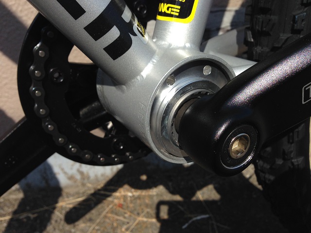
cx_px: 156
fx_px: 296
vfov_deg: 42.9
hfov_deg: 55.4
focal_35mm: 33
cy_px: 116
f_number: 2.4
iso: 50
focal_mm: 4.12
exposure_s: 1/1869
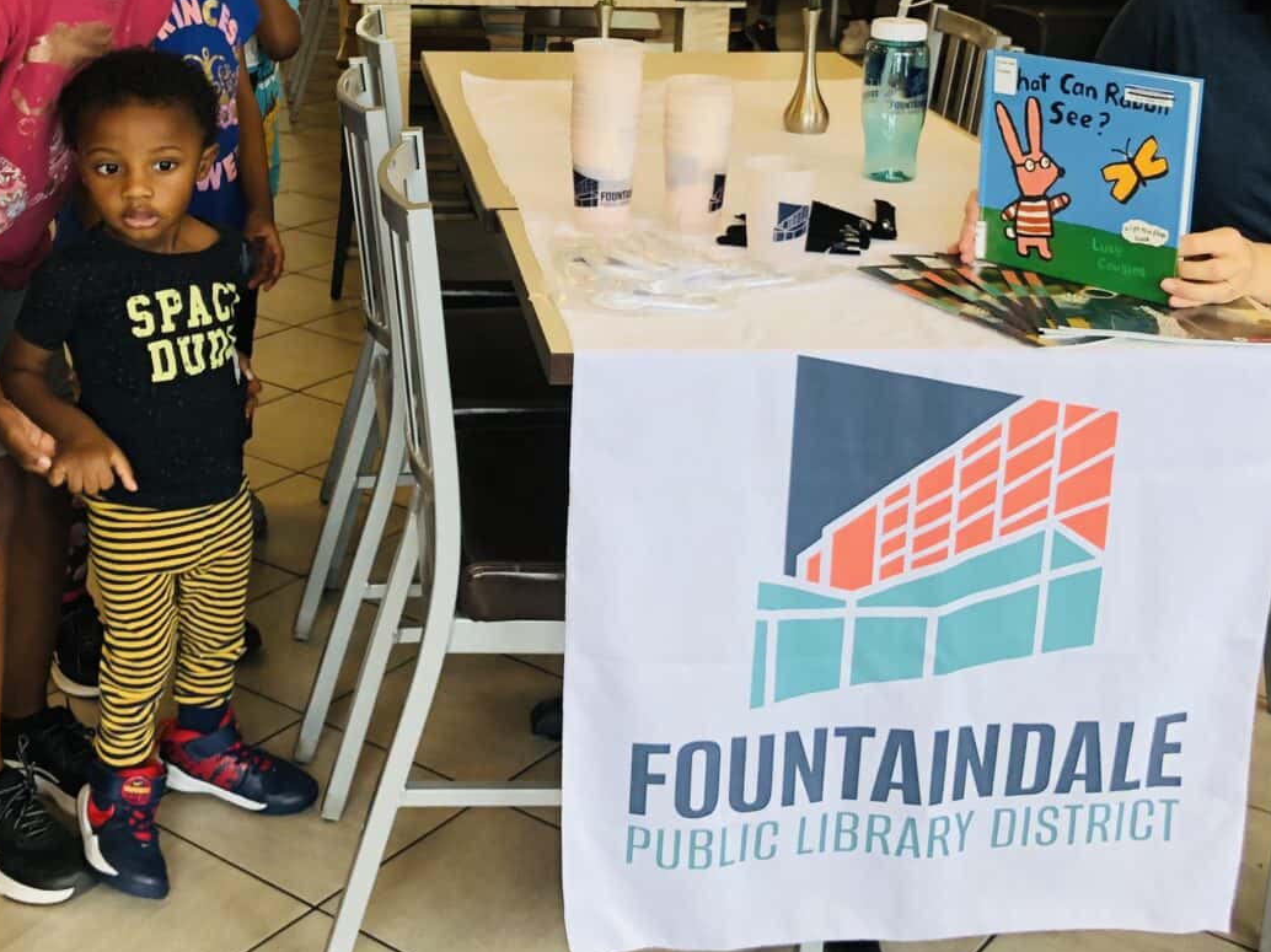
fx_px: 1909
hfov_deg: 36.7
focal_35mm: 52
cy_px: 211
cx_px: 515
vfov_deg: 27.5
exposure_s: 1/120
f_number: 1.8
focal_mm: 3.99
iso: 50
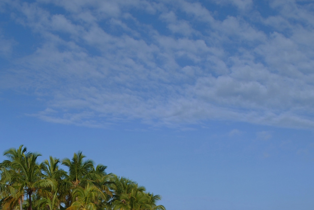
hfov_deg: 25.3
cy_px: 204
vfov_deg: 17.0
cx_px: 76
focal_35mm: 79
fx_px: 691
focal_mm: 23
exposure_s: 1/200
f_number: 10
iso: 160
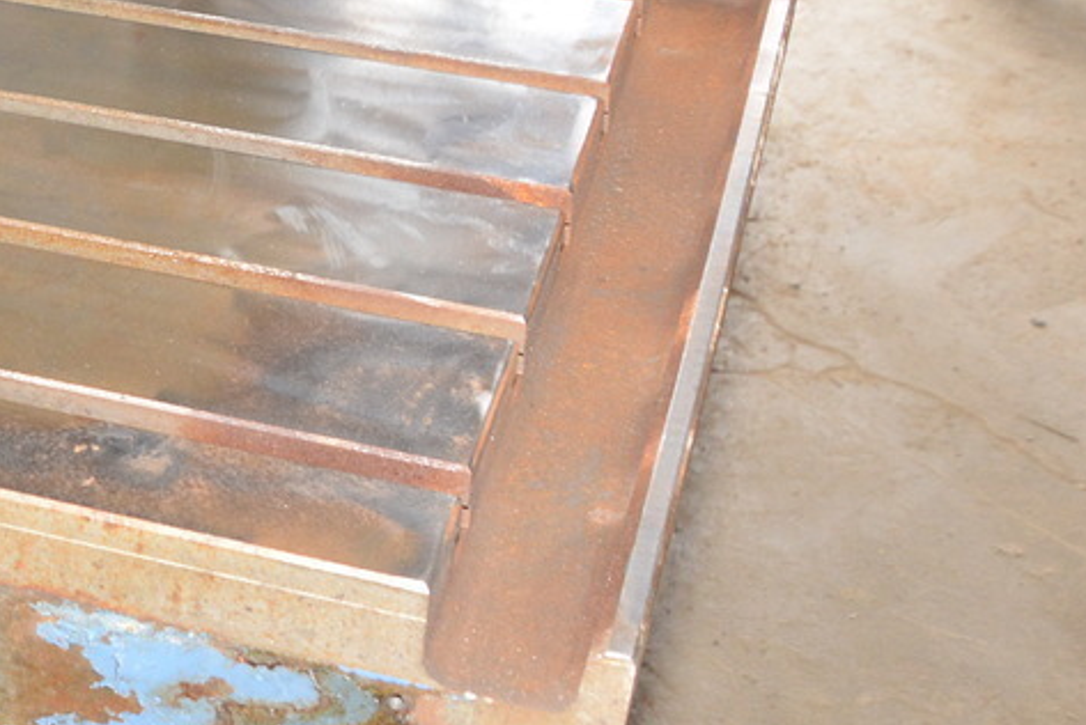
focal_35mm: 97
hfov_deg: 17.8
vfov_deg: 14.1
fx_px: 2928
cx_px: -735
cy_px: 232
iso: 800
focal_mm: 18
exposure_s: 1/60
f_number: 7.1
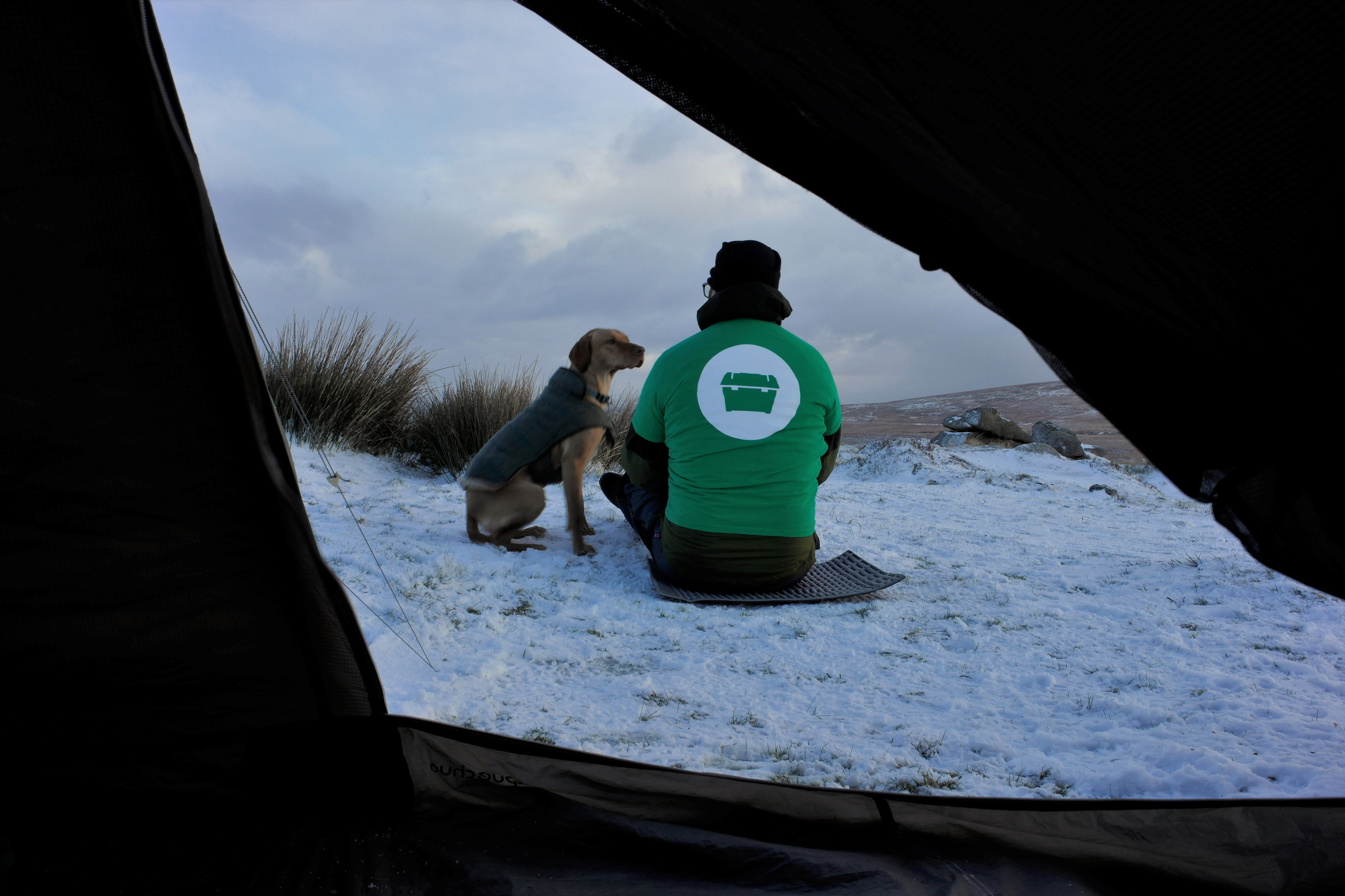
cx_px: 672
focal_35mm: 24
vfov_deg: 53.1
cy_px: 448
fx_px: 897
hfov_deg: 73.7
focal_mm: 16
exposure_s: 1/15
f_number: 14
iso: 100
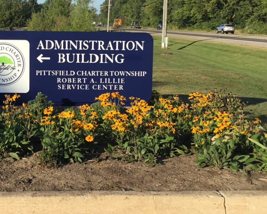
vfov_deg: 25.7
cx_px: 66
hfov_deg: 31.4
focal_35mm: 59
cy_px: 83
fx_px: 466
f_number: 2.4
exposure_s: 1/936
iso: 25
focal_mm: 3.3
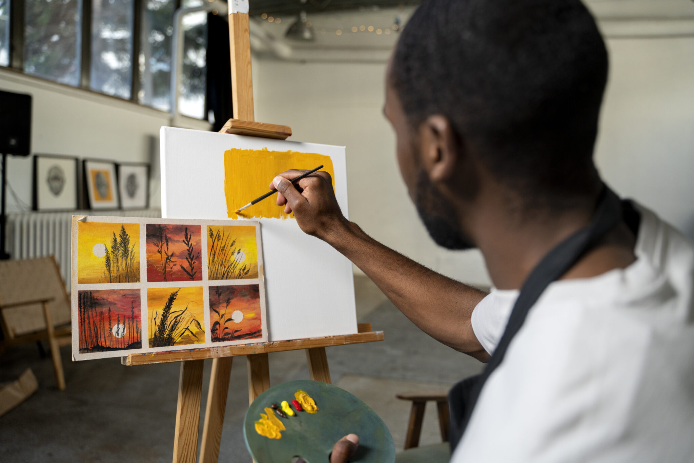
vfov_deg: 42.3
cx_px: 347
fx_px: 598
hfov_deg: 60.3
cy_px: 232
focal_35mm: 31
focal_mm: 31
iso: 640
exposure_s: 1/250
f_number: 2.8
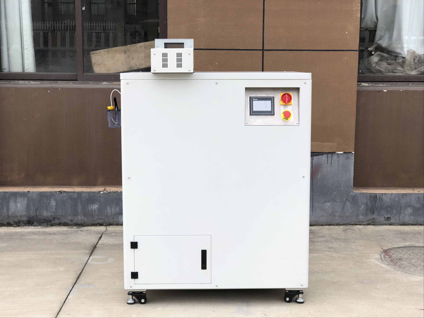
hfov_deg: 33.8
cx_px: 212
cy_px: 159
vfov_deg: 25.7
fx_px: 698
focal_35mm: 57
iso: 20
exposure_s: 1/203
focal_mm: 6.6
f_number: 2.8
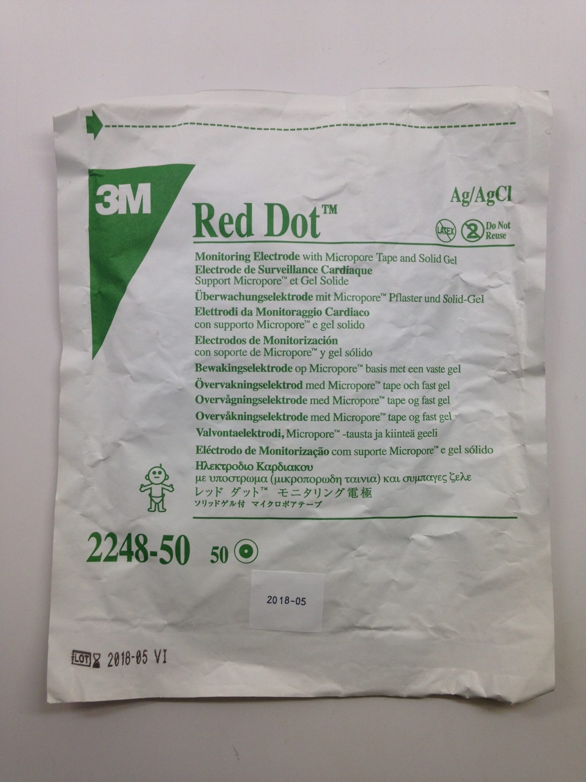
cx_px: 293
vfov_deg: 55.4
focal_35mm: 33
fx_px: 745
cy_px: 391
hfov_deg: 42.9
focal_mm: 4.12
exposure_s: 1/60
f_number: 2.4
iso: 50
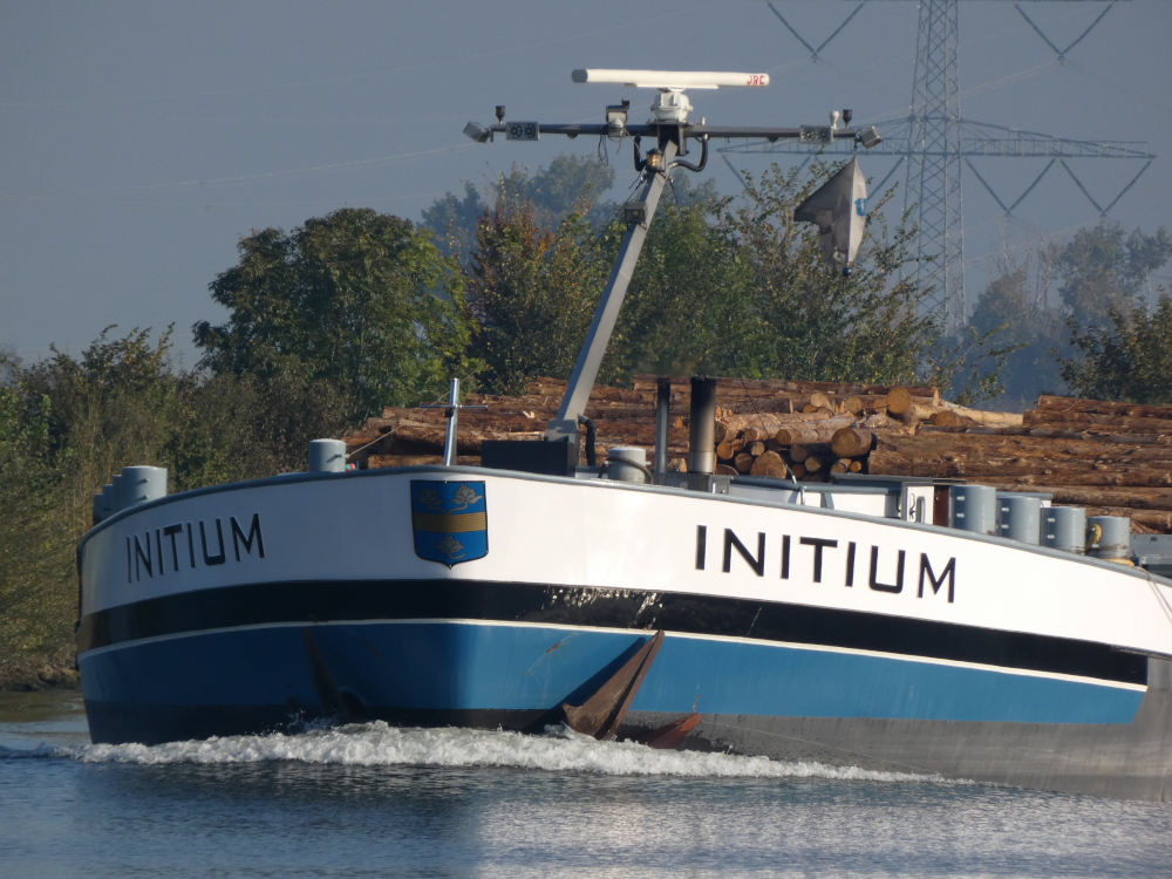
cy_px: 440
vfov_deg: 2.0
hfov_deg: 2.6
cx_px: 586
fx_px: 25630
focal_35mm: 757
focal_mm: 135.6
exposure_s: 1/500
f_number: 5.6
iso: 80
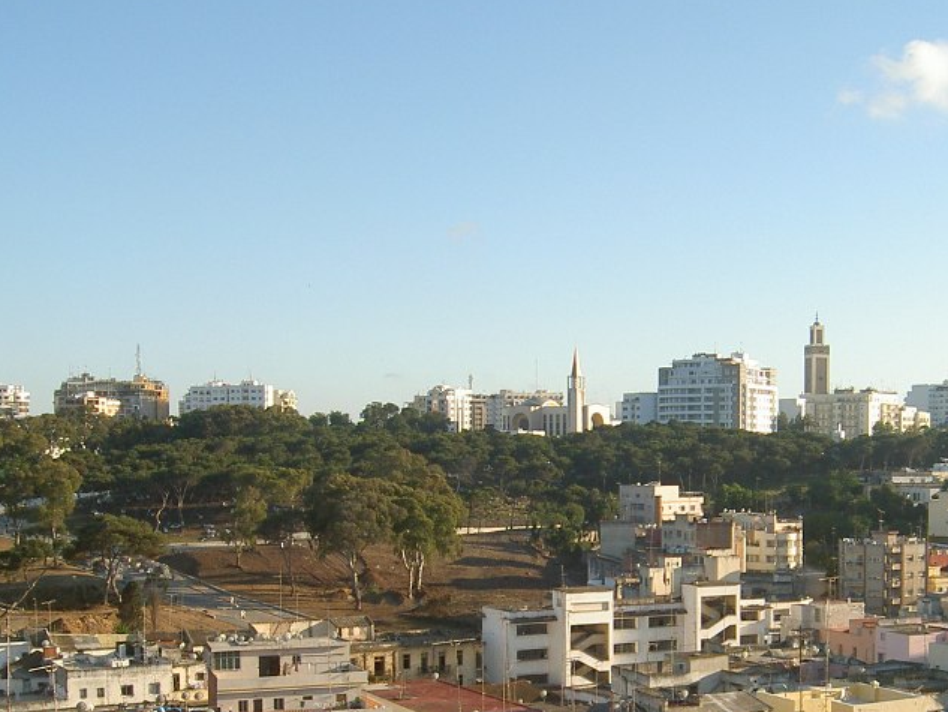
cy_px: 558
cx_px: 614
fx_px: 1507
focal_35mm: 55
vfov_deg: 26.1
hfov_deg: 34.7
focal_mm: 5.6
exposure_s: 1/200
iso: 50
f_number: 4.7
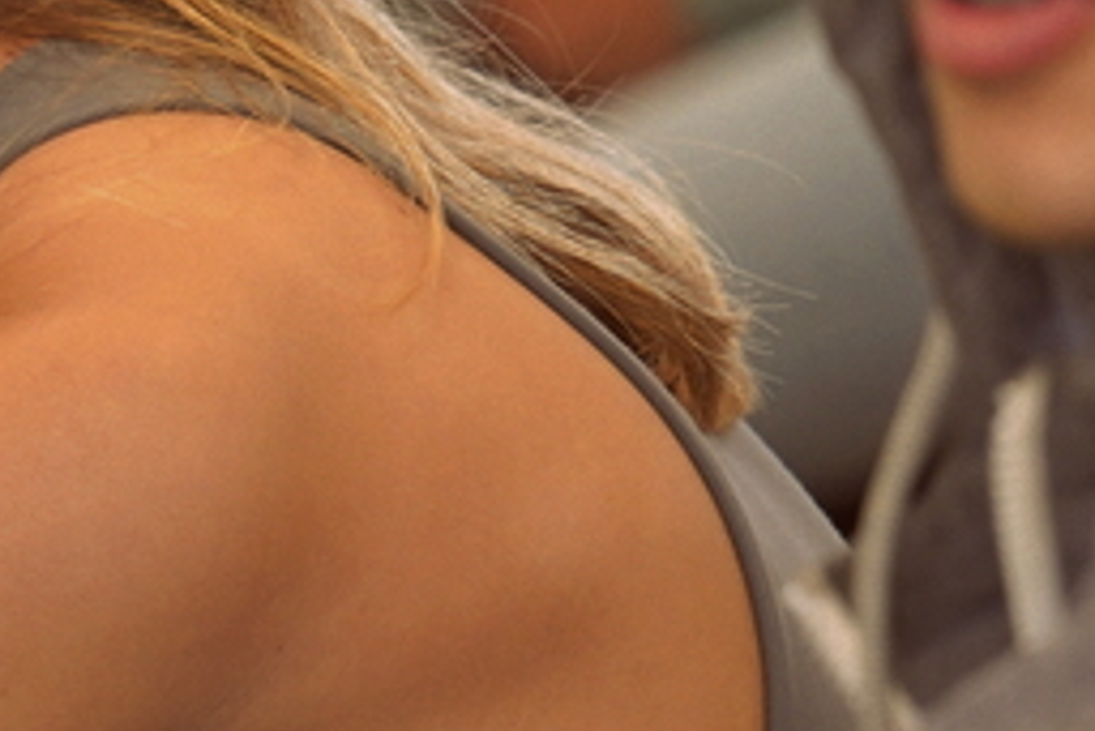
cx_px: -475
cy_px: -58
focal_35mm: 600
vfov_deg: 2.3
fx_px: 18260
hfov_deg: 3.4
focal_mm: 150
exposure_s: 1/160
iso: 800
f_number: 5
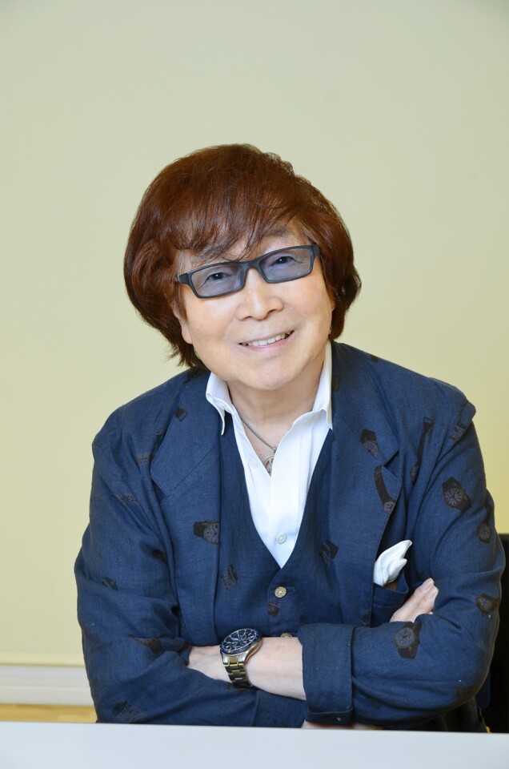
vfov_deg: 24.2
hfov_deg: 16.2
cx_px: 254
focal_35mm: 84
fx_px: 1789
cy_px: 384
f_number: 6.3
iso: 200
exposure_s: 1/50
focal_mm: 56
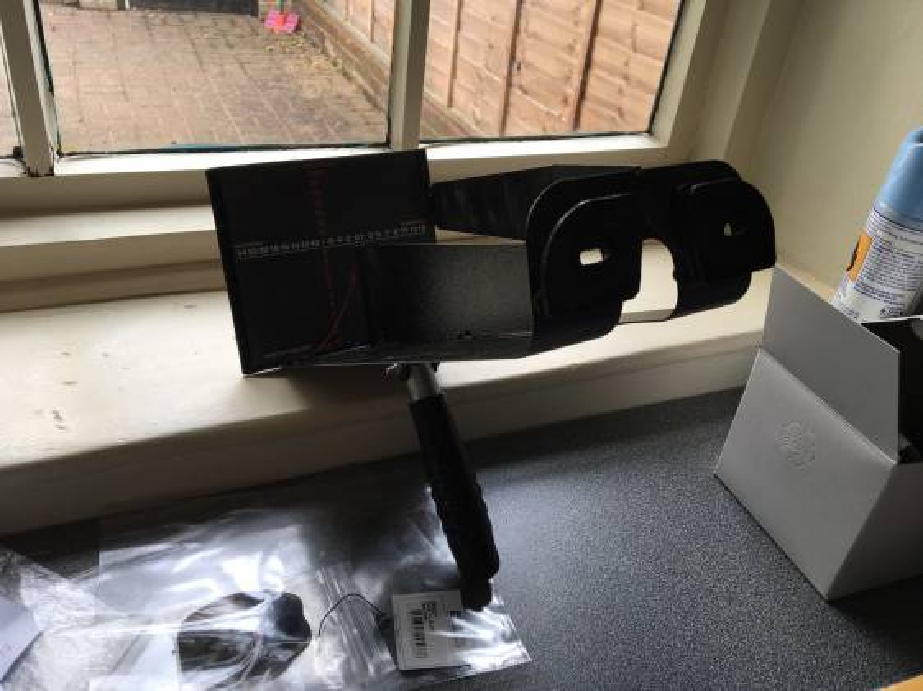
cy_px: 346
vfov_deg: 48.2
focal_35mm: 29
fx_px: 773
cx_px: 462
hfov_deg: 61.7
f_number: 2.2
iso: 25
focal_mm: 4.15
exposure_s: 1/100
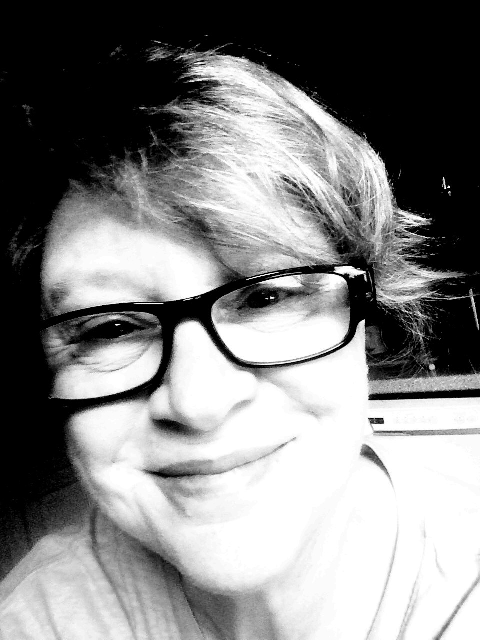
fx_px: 573
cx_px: 240
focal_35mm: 31
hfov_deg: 45.4
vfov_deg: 58.4
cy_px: 320
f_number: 2.4
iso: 100
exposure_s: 1/30
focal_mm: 2.15
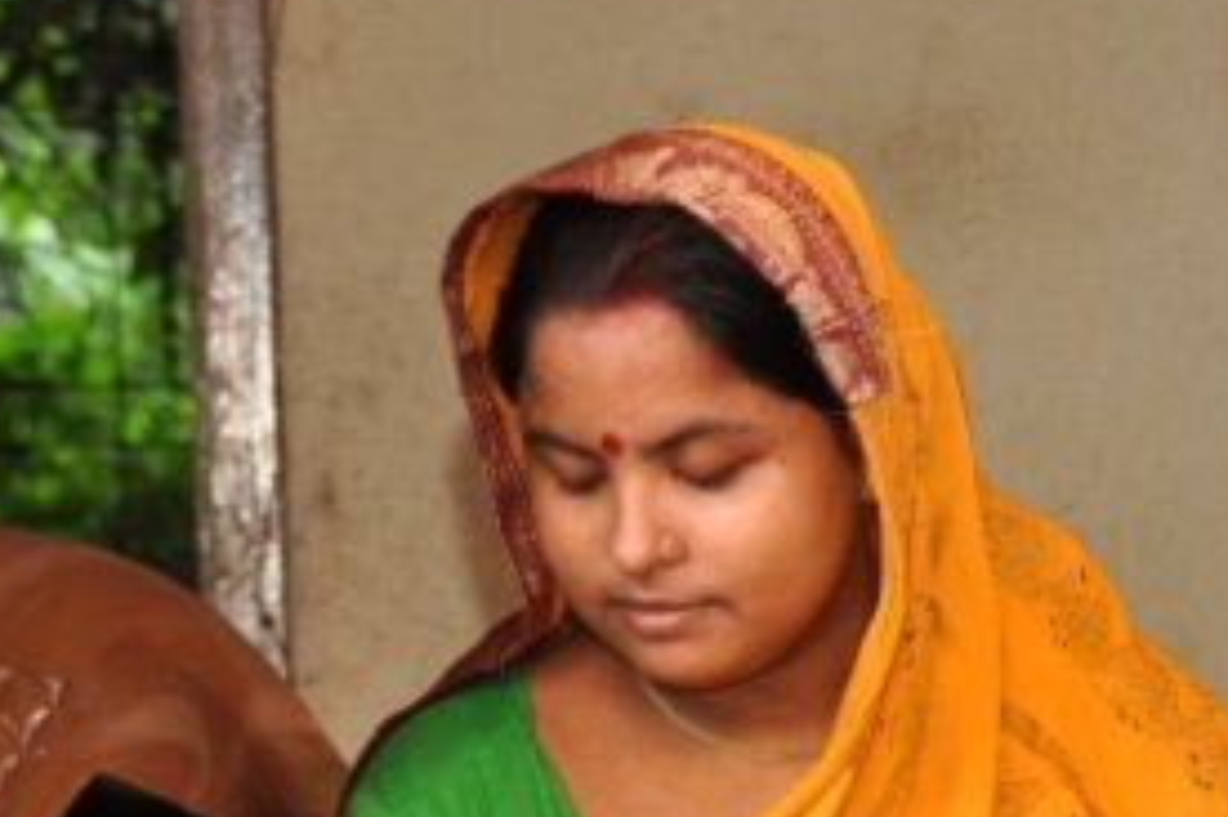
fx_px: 7227
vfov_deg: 6.3
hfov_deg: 9.5
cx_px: 1643
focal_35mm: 212
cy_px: 1451
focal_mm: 38
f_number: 5
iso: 500
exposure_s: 1/60
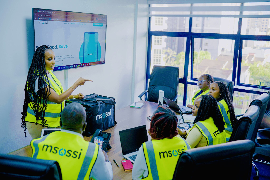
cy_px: 90
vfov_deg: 37.8
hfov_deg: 54.4
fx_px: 262
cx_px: 135
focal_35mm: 35
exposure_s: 1/60
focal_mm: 35
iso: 800
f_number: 2.8
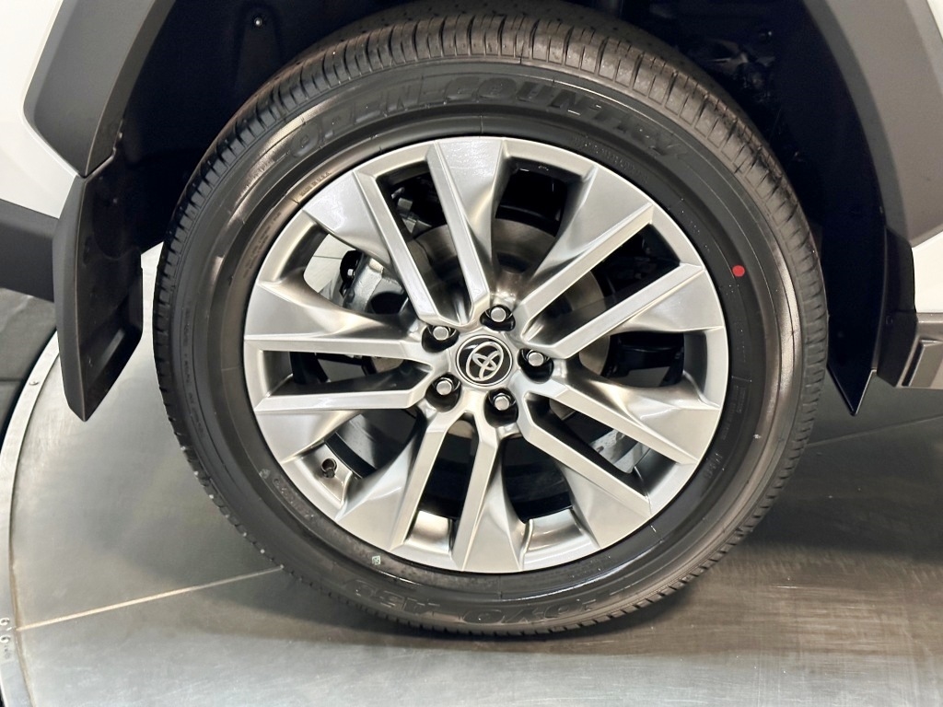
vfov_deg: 30.3
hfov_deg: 39.7
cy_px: 354
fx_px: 1308
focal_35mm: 48
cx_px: 472
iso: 500
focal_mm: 6.86
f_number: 1.78
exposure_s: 1/30
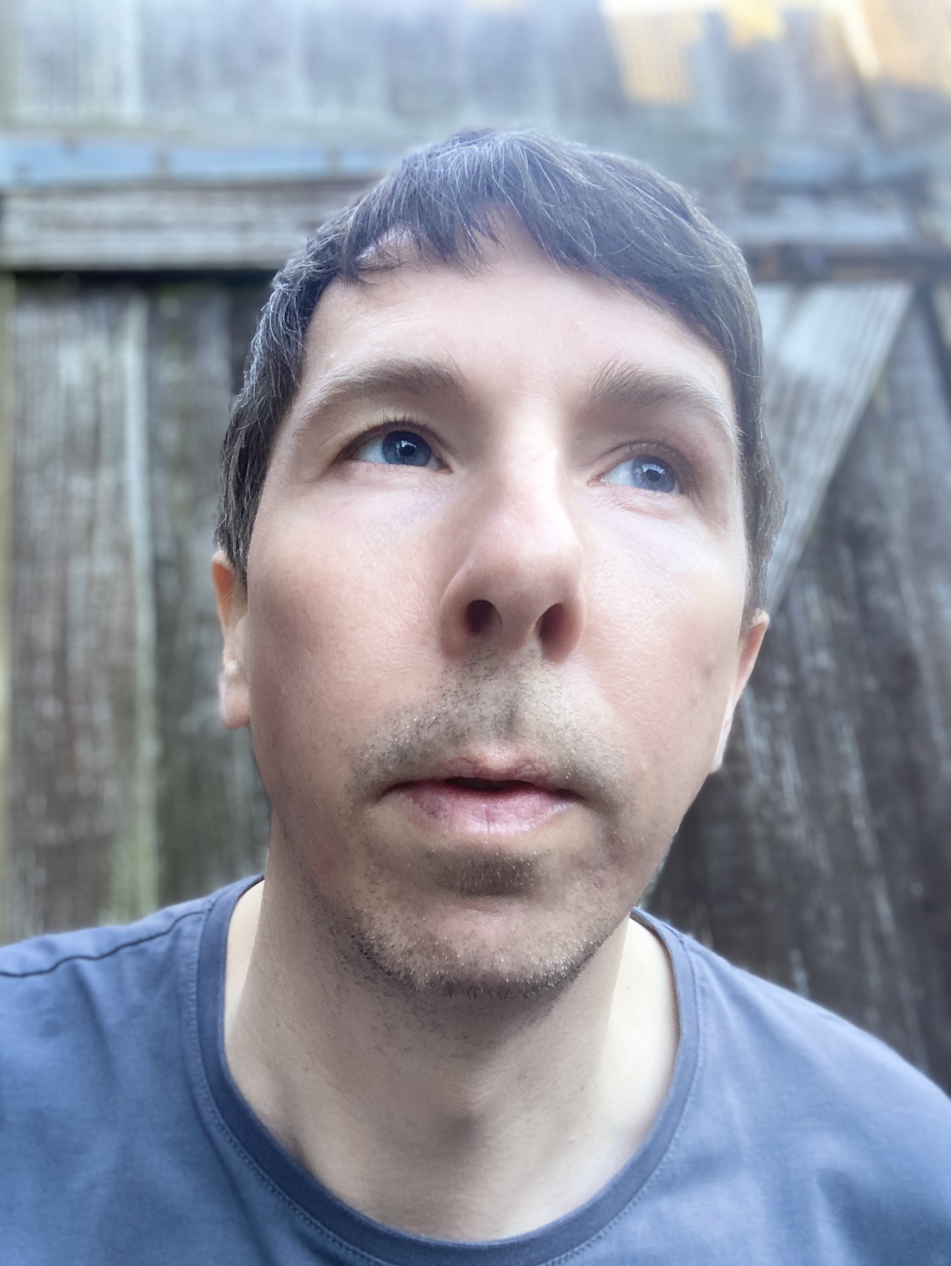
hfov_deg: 44.2
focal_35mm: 32
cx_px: 476
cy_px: 633
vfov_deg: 56.8
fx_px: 1171
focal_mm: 2.87
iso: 80
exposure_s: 1/67
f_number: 2.2
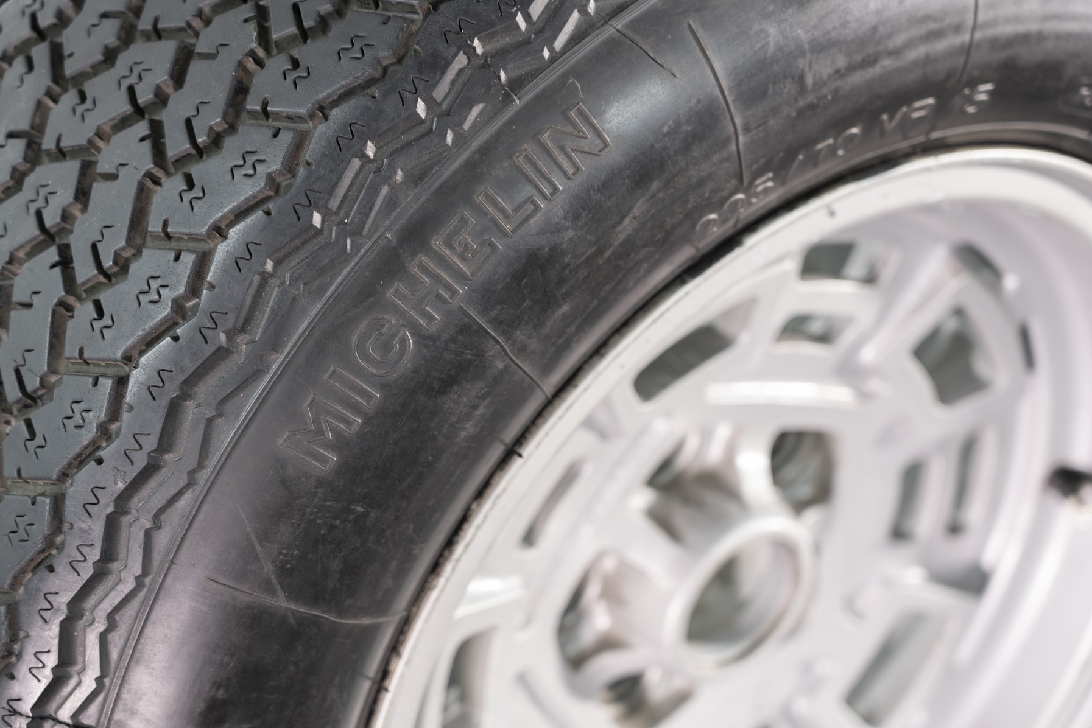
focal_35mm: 117
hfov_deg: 17.5
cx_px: 520
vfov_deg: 11.7
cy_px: 358
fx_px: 3549
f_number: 4
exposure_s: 5
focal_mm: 105
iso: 100
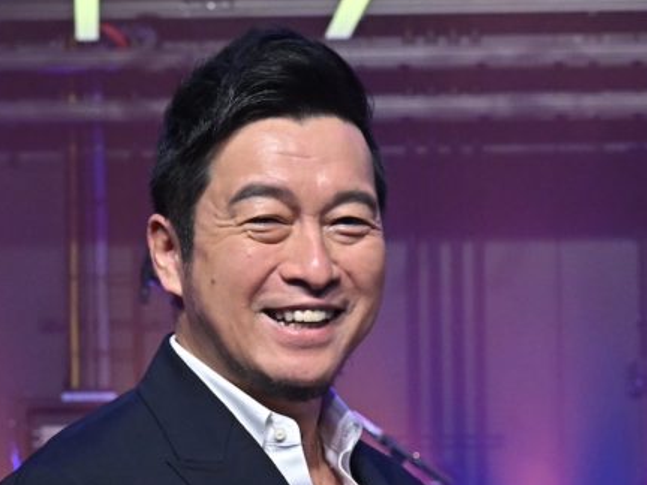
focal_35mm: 162
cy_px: 481
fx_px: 3028
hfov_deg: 12.2
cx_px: 511
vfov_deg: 9.1
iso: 3200
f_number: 8
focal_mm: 52
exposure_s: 1/80
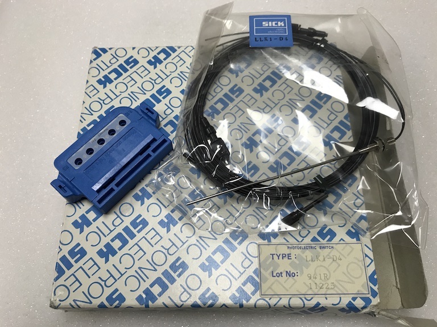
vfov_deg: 49.7
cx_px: 218
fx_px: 353
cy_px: 164
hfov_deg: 63.4
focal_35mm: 28
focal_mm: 3.99
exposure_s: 1/33
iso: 32
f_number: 1.8
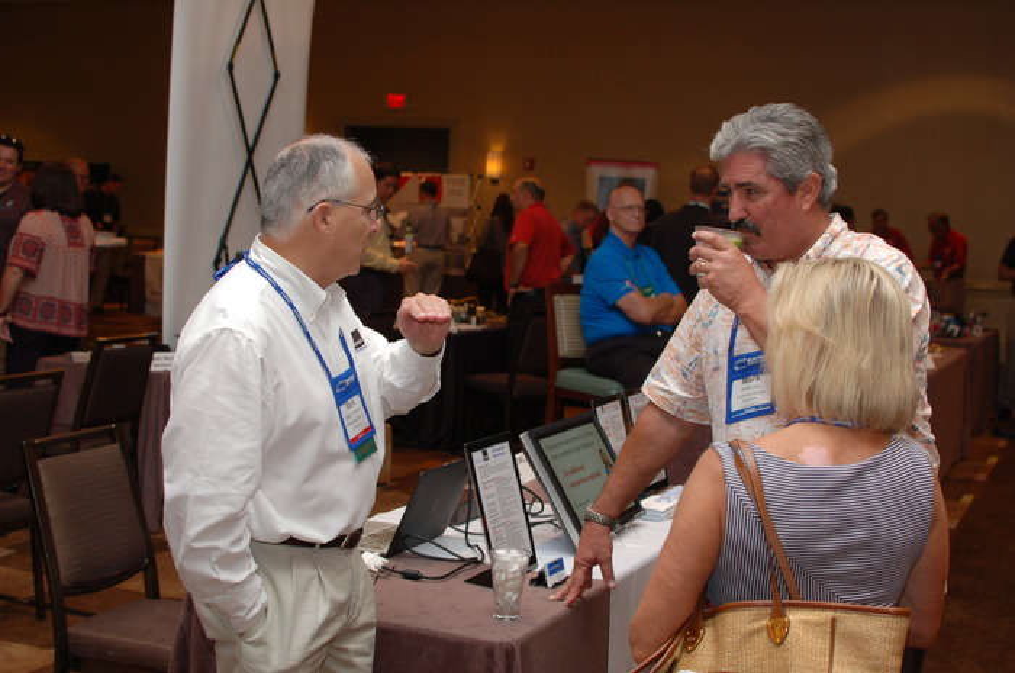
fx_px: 1477
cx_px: 508
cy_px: 336
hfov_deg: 37.9
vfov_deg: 25.7
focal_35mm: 52
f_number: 4
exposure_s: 1/60
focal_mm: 35
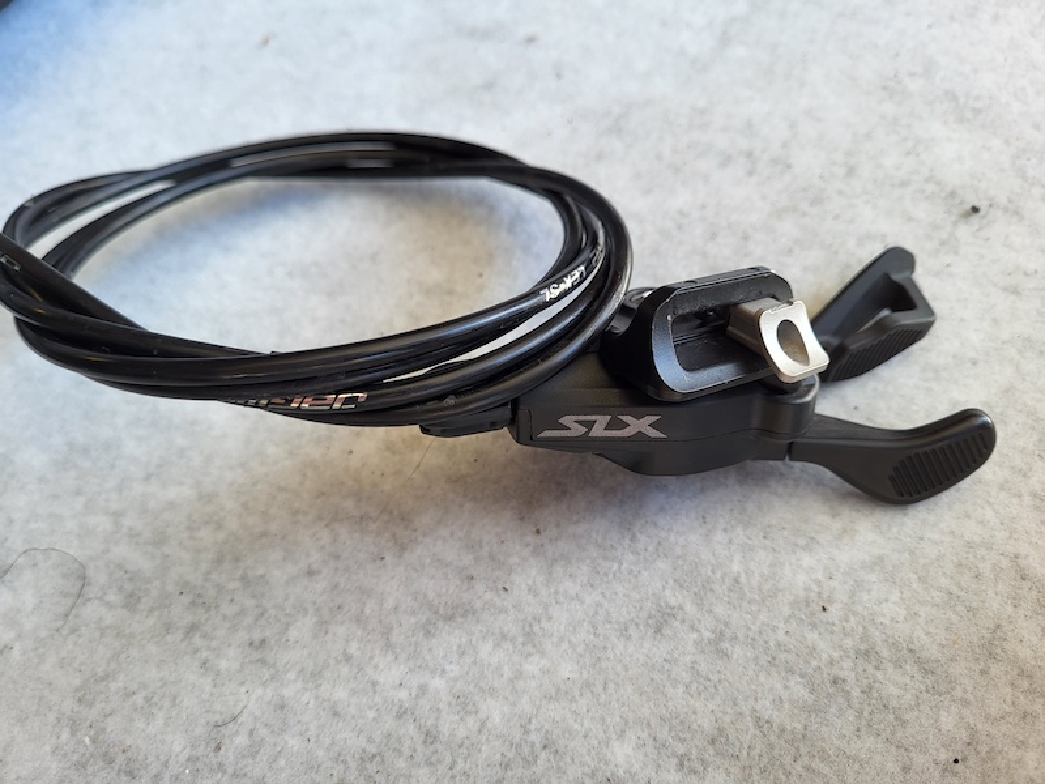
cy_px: 392
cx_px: 522
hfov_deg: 67.3
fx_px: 785
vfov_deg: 53.1
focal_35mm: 26
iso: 40
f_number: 1.8
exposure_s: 1/146
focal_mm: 5.4
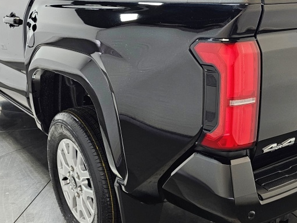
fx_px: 395
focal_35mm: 46
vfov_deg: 31.5
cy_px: 105
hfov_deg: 40.8
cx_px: 195
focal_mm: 6.3
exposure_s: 1/40
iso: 500
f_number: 1.7
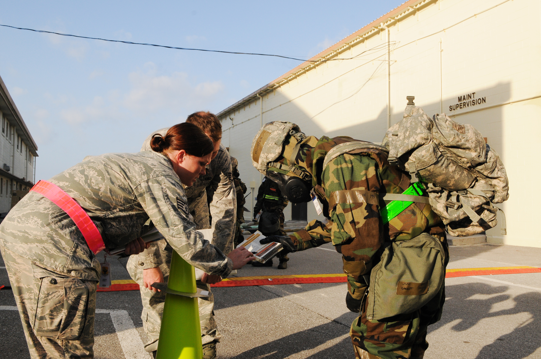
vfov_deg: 39.9
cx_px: 270
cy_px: 180
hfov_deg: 57.3
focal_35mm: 33
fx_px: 495
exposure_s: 1/400
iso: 400
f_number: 10
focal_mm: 22
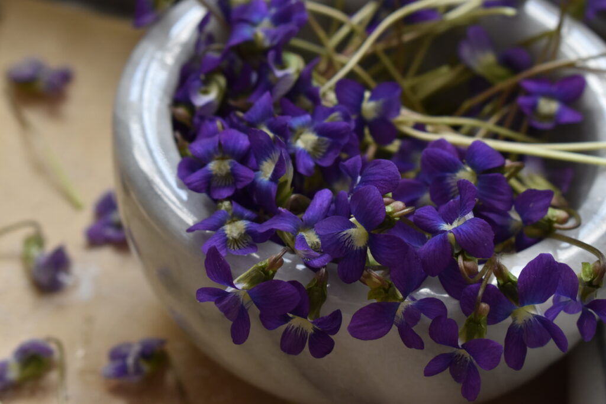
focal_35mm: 82
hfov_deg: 24.6
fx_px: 1389
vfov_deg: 16.6
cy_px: 202
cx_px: 303
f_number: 9
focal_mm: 55
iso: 500
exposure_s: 1/100
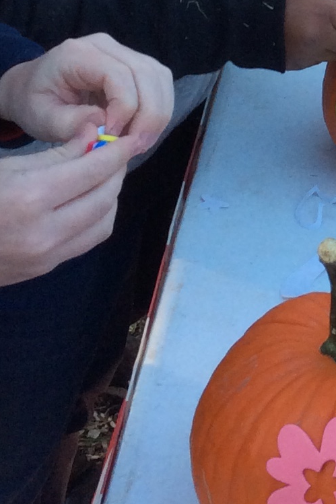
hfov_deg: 11.4
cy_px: -51
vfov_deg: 17.2
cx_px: 518
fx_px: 1611
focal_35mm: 115
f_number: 2.4
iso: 50
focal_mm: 3.3
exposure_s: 1/120
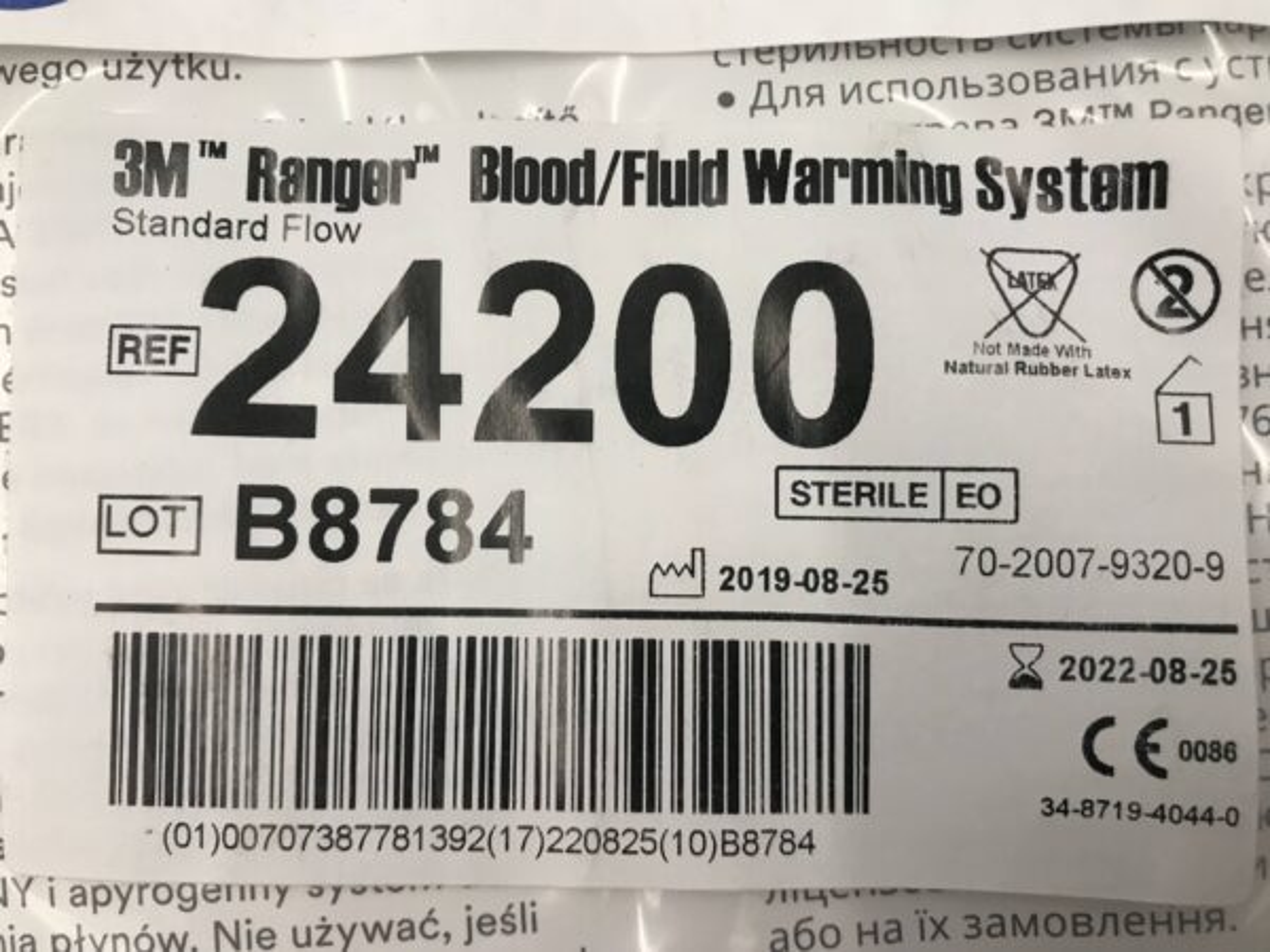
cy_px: 476
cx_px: 635
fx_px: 1027
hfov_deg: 63.4
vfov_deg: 49.7
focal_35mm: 28
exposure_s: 1/30
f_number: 1.8
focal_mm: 3.99
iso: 25
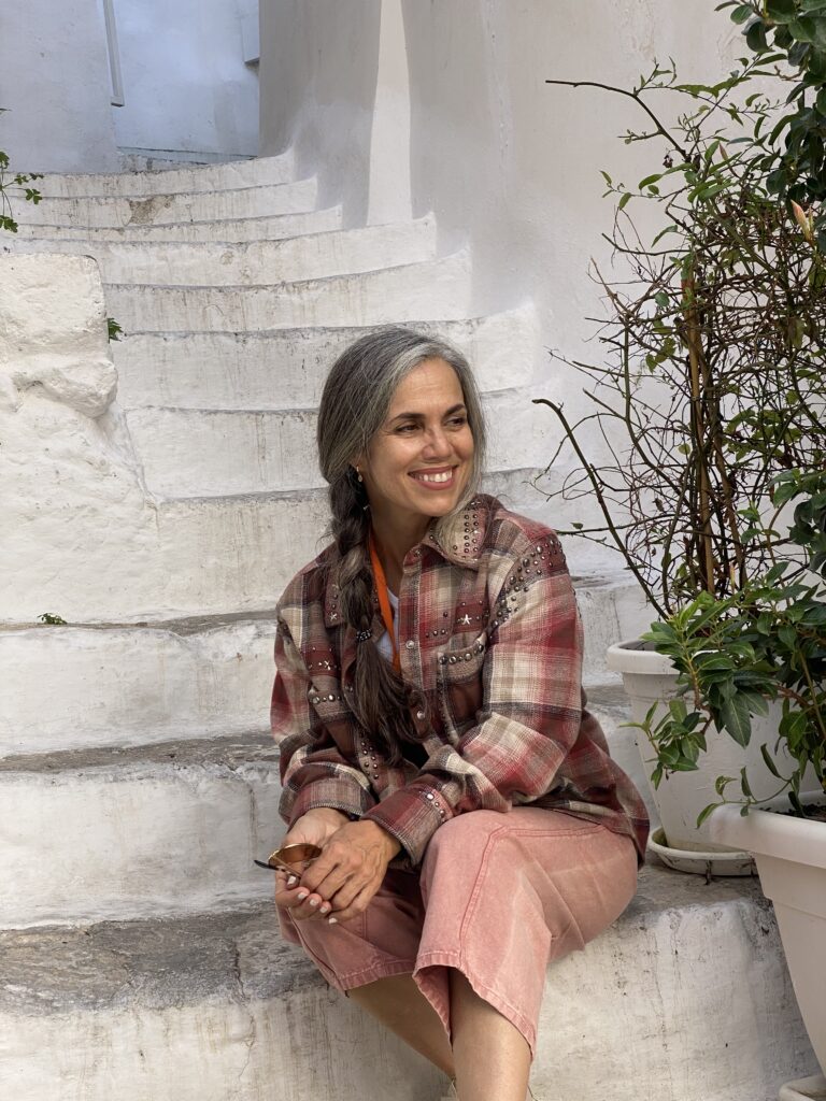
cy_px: 550
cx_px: 413
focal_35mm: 52
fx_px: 1654
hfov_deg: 28.0
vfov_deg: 36.8
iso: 20
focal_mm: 6
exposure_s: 1/304
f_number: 2
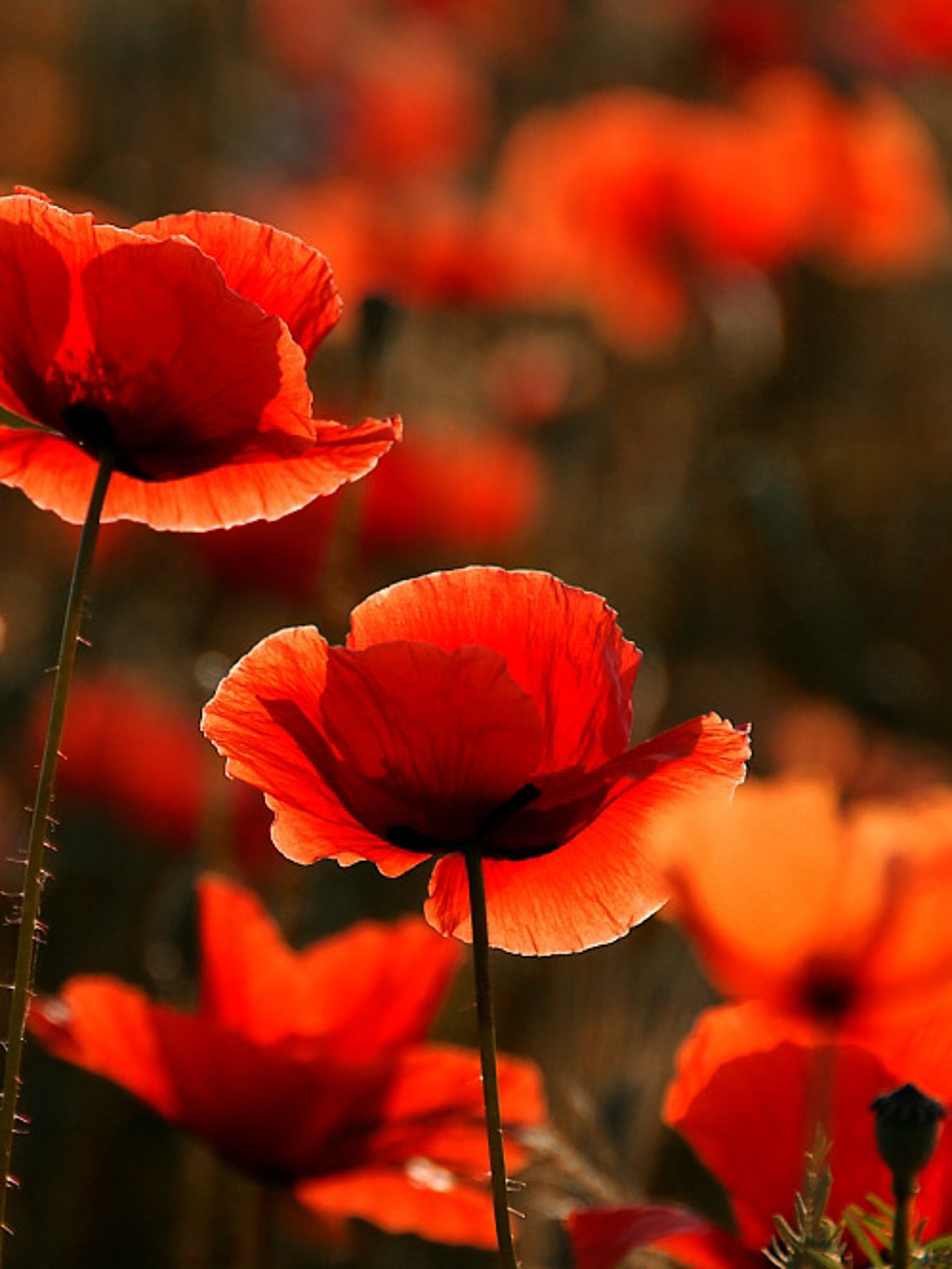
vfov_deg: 4.6
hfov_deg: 3.4
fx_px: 15909
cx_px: 294
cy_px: 634
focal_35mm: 434
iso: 320
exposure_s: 1/800
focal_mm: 200
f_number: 7.1
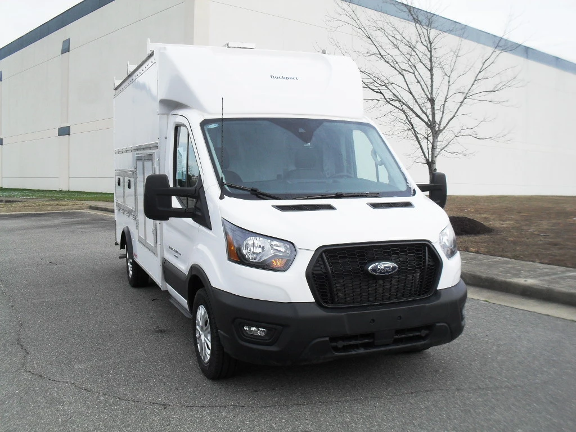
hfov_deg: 52.6
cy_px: 216
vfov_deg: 40.7
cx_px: 288
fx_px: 582
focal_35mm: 35
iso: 100
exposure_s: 1/90
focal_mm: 6.3
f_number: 8.4
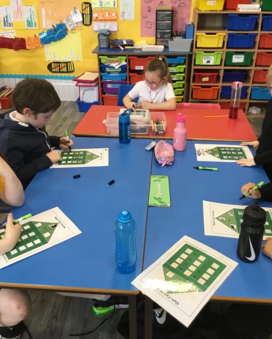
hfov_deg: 44.5
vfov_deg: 54.2
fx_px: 332
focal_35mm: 33
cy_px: 162
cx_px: 136
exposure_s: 1/33
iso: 50
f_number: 2.4
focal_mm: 3.3
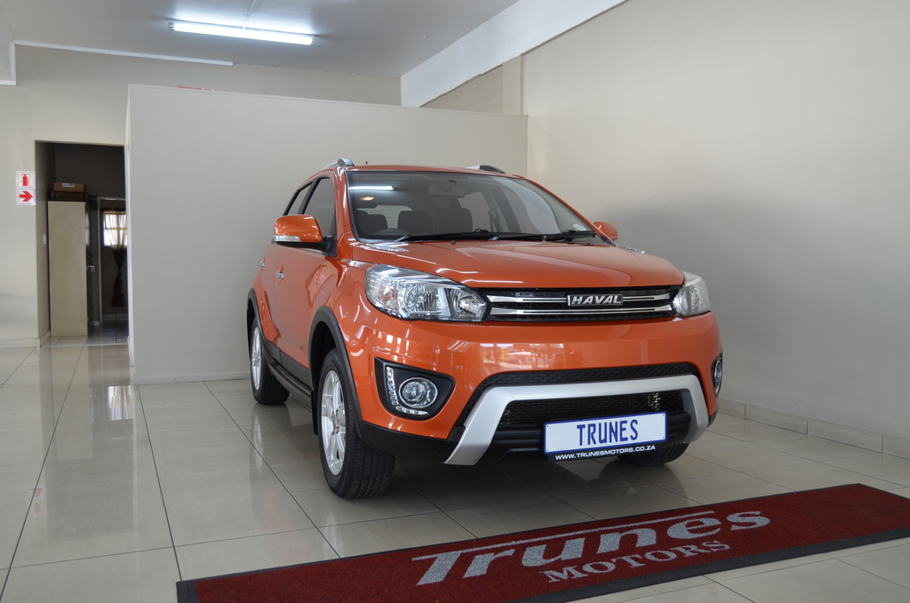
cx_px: 455
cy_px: 302
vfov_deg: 39.8
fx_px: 832
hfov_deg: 57.3
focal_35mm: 33
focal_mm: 22
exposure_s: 1/80
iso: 400
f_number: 4.5
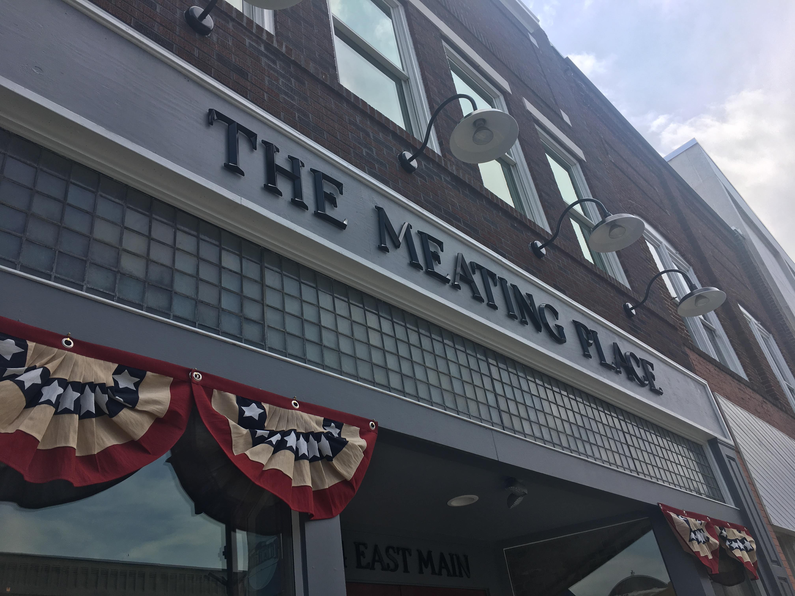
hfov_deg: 61.7
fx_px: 666
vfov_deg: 48.2
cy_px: 298
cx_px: 398
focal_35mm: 29
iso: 25
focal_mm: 4.15
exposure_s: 1/1399
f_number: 2.2
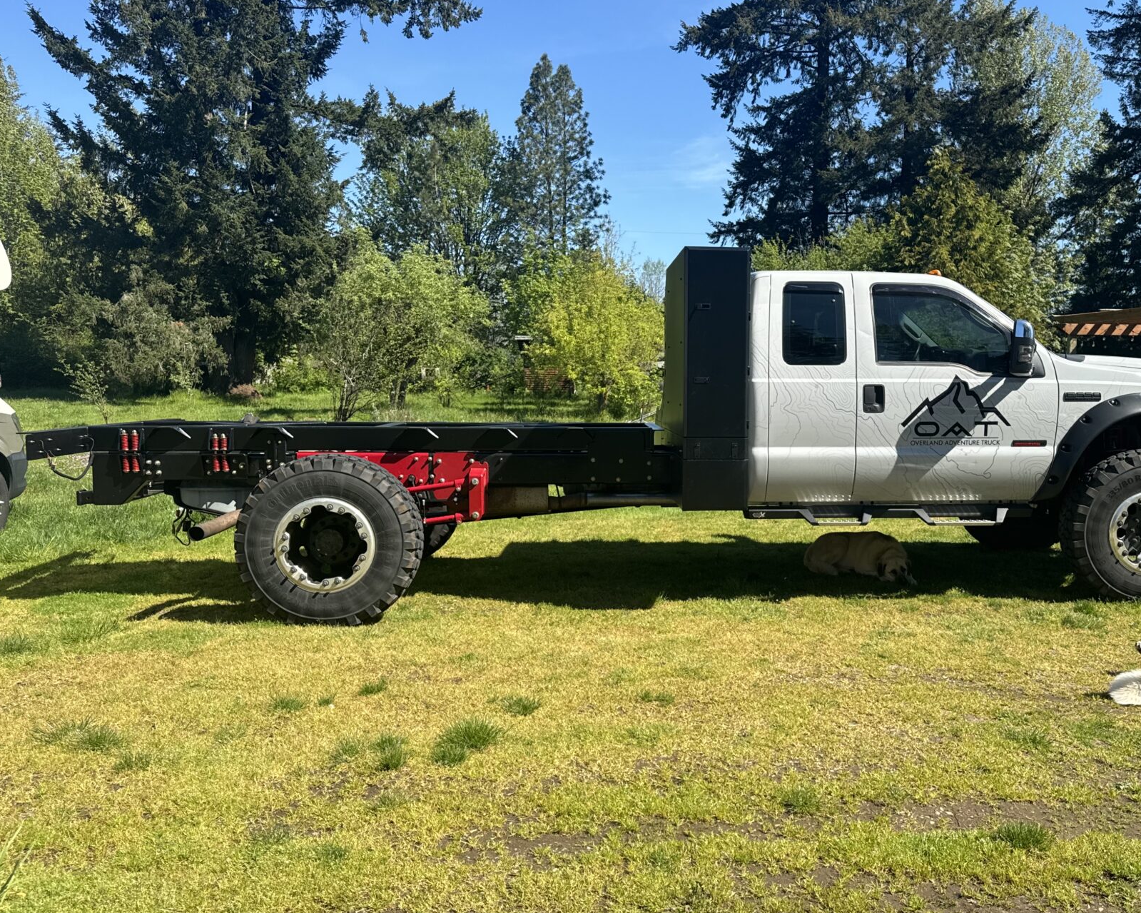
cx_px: 701
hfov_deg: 58.2
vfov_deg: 48.5
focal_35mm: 30
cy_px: 463
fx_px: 1013
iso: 80
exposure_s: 1/2833
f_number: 1.78
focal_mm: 6.76
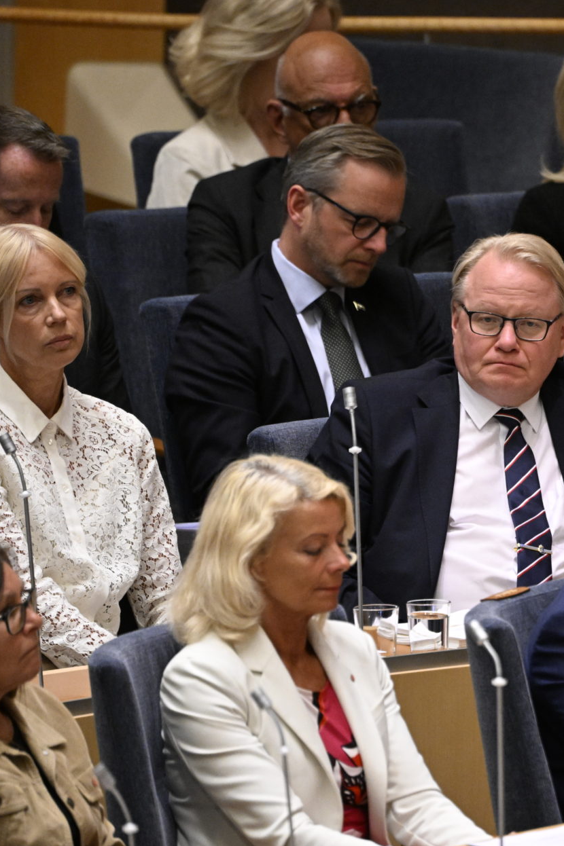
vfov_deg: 2.5
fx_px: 19326
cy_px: 463
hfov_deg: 1.7
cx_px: 613
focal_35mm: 822
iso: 4000
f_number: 5.6
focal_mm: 500
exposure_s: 1/200
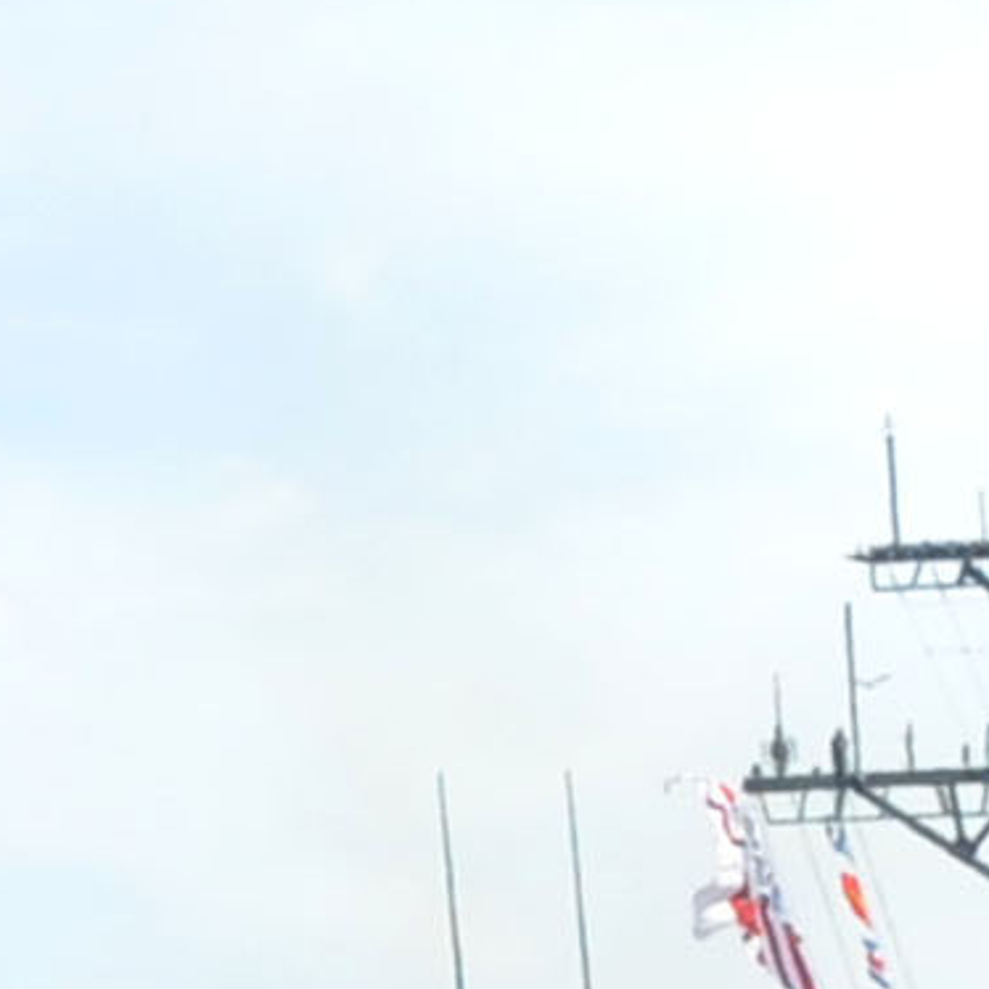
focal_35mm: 309
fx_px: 9988
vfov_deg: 5.7
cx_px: 2652
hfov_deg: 5.4
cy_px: 978
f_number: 8
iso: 100
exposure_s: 1/320
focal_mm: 32
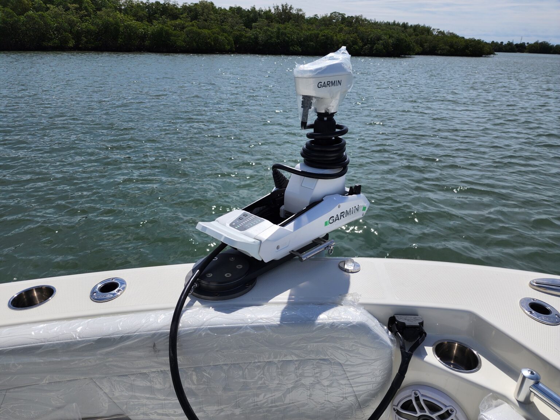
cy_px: 210
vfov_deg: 58.9
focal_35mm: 23
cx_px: 280
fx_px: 372
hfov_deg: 73.9
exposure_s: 1/2417
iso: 12
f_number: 1.8
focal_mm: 6.4
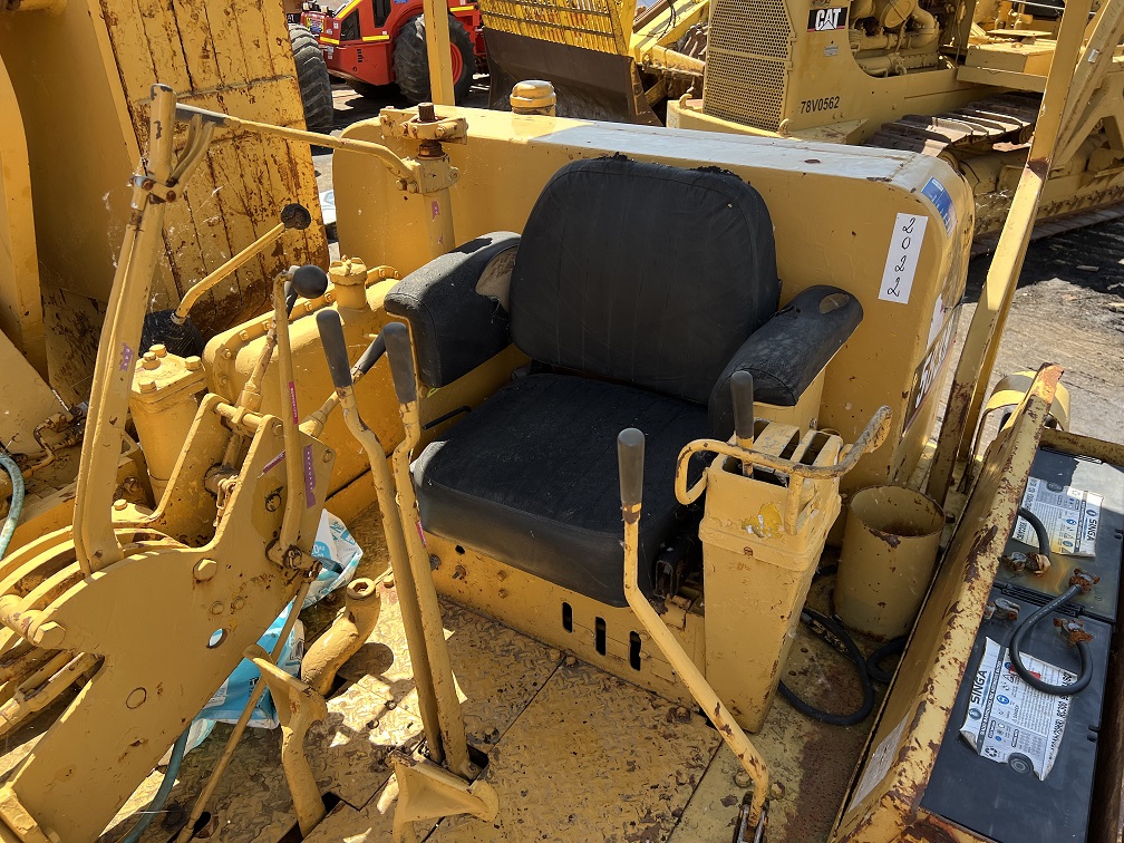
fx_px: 844
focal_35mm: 26
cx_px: 562
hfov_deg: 67.3
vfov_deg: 53.1
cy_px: 422
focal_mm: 5.7
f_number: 1.5
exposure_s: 1/687
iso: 50
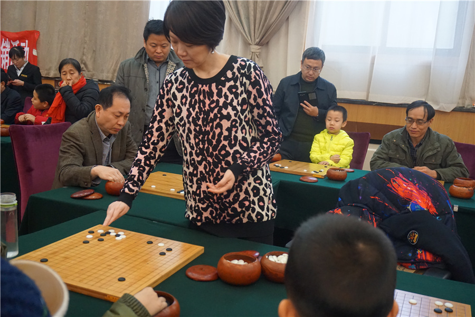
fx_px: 475
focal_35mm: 36
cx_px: 238
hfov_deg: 53.1
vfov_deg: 36.9
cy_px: 158
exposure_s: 1/60
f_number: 4.5
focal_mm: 24
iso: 3200
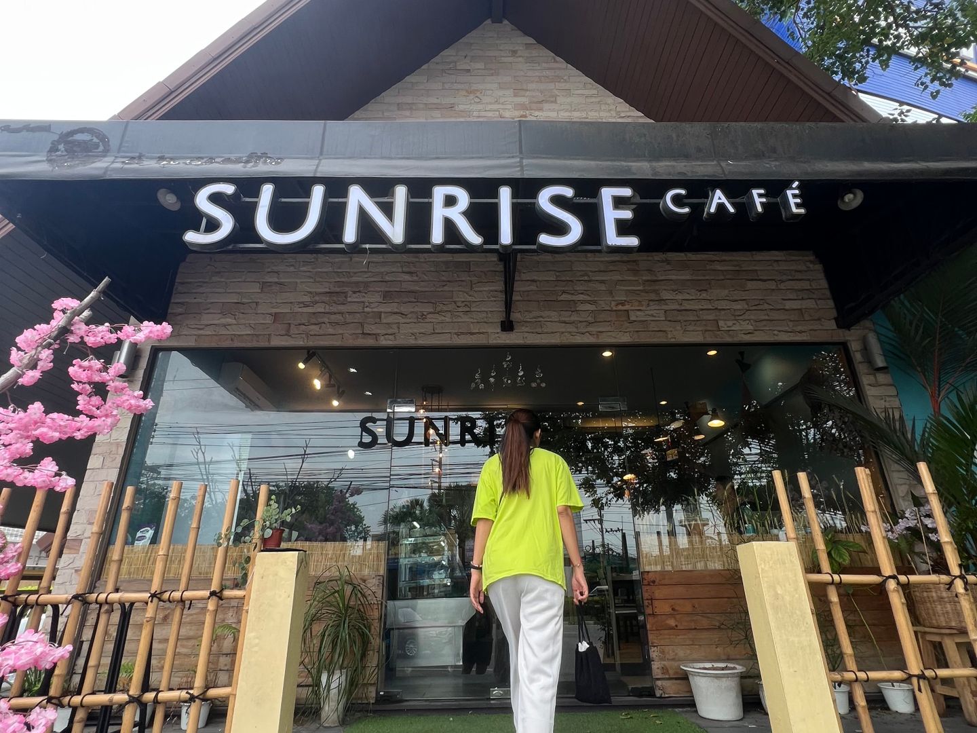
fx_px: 367
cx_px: 488
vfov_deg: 89.9
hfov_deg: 106.2
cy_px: 366
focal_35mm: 13
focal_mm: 1.57
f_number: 1.8
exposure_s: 1/188
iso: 32
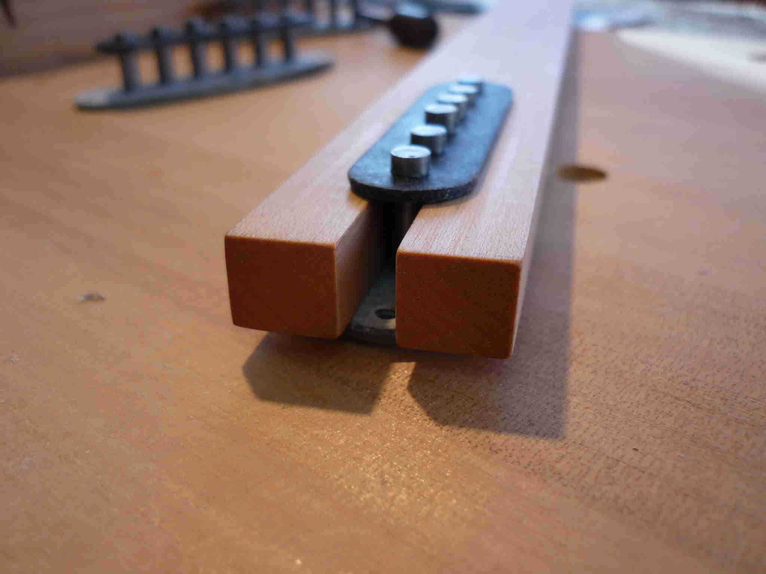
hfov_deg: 55.4
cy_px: 287
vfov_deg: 42.9
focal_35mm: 33
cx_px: 383
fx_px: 730
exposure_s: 1/40
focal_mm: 5.5
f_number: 2.8
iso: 80
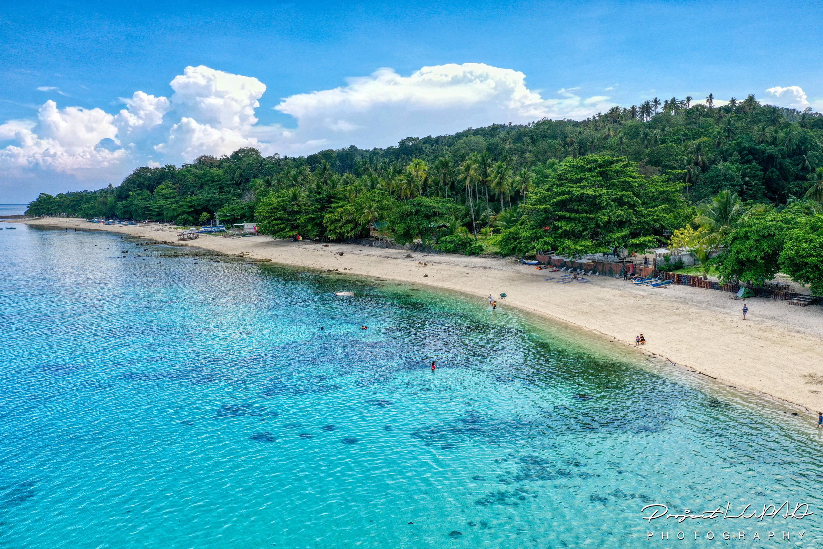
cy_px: 274
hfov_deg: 65.5
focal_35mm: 28
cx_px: 412
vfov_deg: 46.4
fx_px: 640
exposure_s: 1/320
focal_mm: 10.26
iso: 100
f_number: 5.6
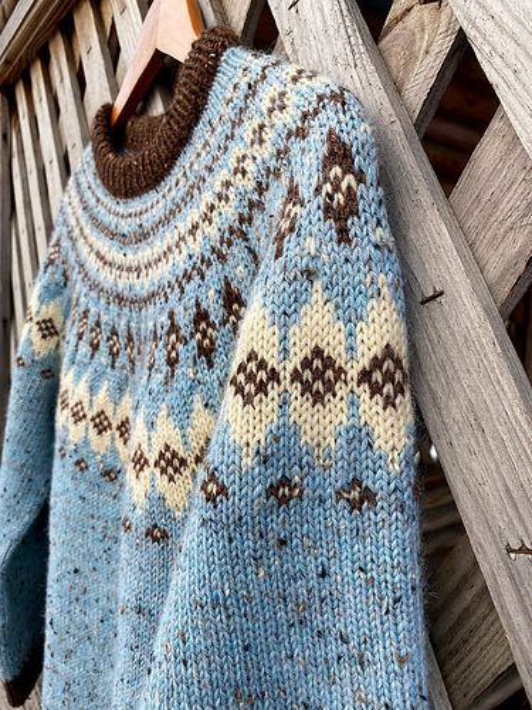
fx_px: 533
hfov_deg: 53.1
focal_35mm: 26
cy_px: 355
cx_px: 266
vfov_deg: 67.3
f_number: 1.8
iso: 32
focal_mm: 4.25
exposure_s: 1/274
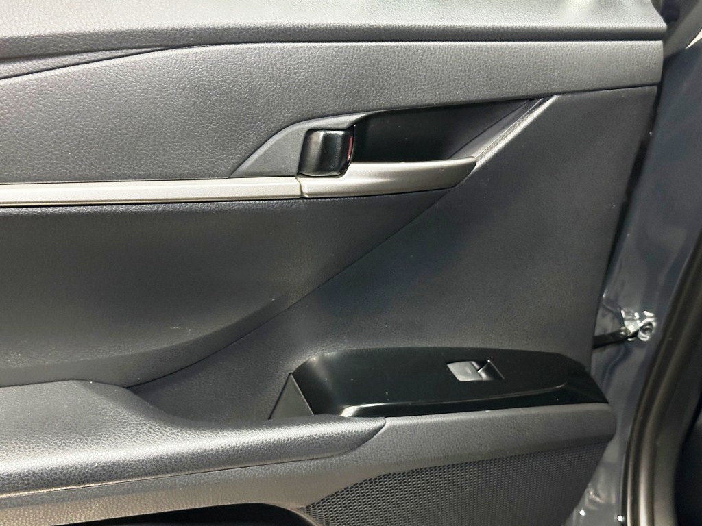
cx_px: 351
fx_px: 973
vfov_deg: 30.3
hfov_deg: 39.7
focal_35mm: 48
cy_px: 263
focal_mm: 6.86
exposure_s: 1/24
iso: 640
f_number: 1.78
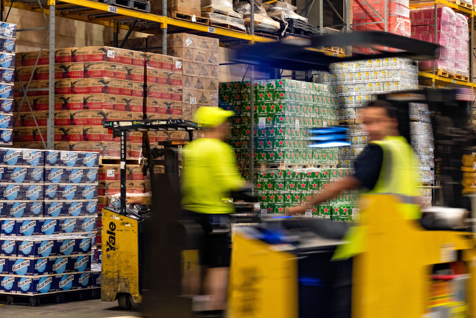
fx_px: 1045
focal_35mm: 79
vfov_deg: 17.3
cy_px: 191
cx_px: 276
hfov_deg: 25.6
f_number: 5.6
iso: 1250
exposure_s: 1/20
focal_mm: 58
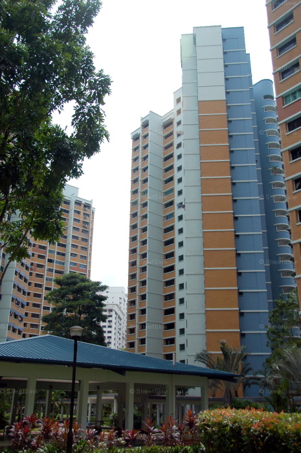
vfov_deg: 53.2
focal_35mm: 36
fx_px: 453
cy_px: 226
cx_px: 150
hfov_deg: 36.8
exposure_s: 1/2000
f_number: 3.8
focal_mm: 24
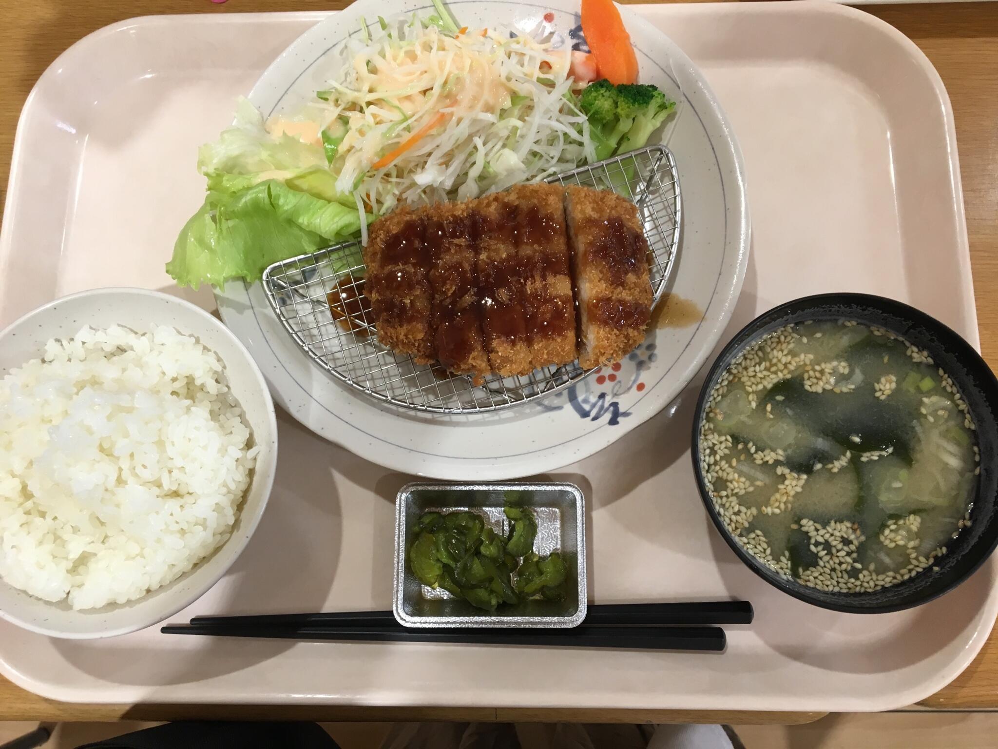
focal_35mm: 29
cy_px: 374
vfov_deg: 48.2
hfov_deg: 61.7
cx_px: 499
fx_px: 836
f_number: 2.2
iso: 64
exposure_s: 1/30
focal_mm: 4.15
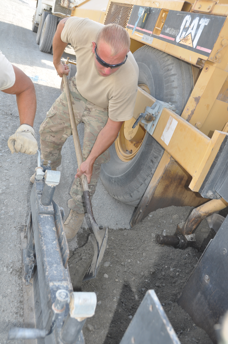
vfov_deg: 62.0
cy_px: 172
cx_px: 114
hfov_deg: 43.5
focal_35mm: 30
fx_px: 286
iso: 200
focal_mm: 20
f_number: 5
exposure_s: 1/200
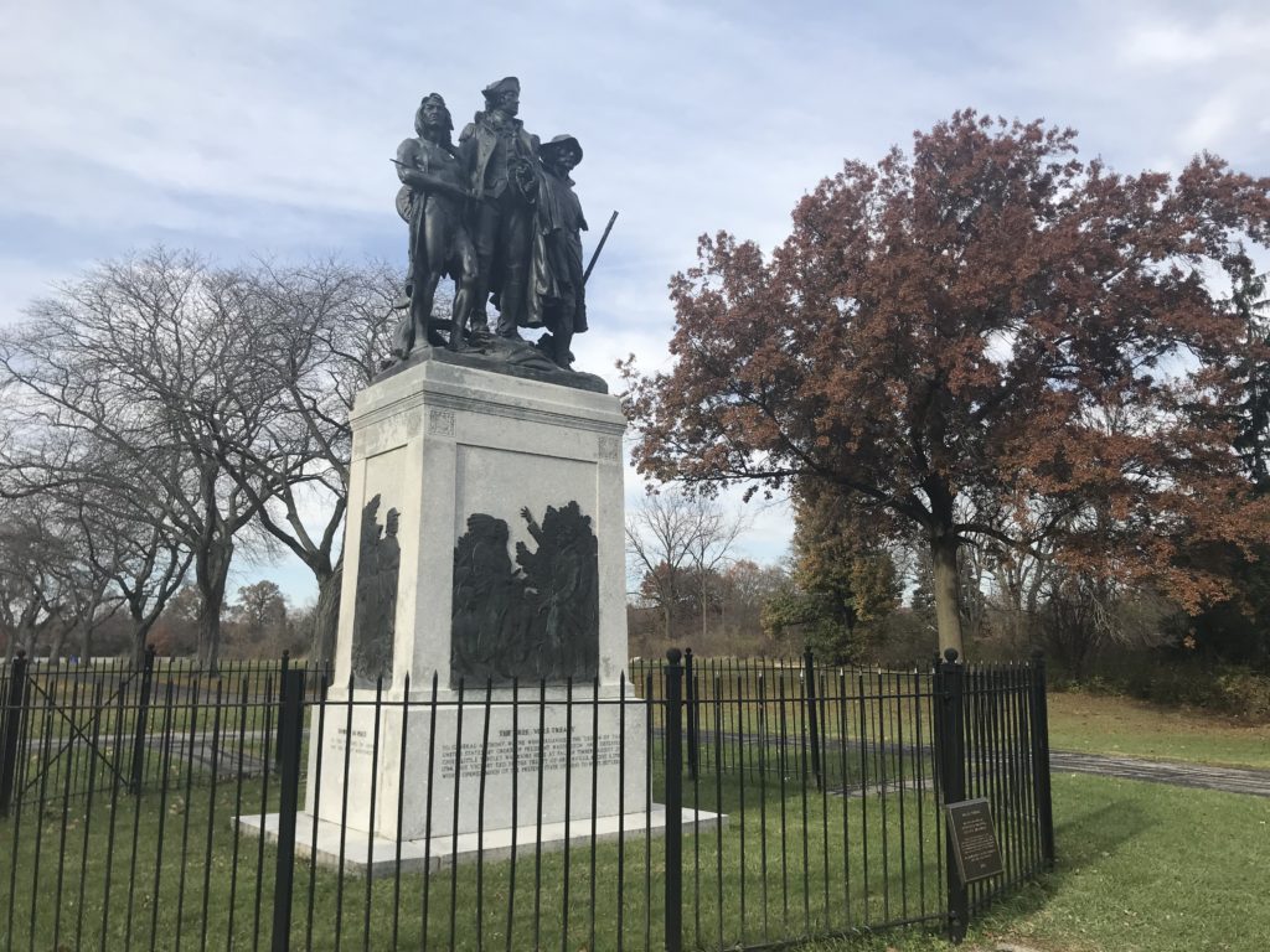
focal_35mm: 28
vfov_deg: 49.7
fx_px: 1027
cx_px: 635
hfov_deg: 63.4
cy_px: 476
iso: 20
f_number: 1.8
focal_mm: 3.99
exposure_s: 1/1650
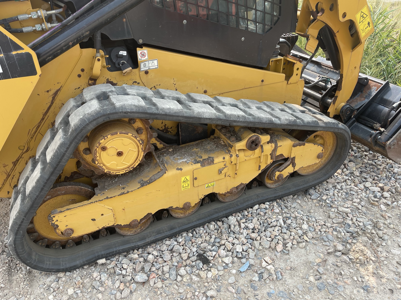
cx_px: 200
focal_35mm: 26
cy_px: 150
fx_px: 301
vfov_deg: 53.1
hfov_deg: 67.3
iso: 32
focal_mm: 5.1
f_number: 1.6
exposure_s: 1/930
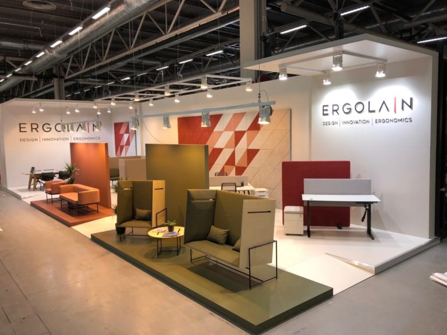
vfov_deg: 48.2
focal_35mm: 29
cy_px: 168
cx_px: 224
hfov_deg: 61.7
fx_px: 374
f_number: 1.8
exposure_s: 1/33
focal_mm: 3.99
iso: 40
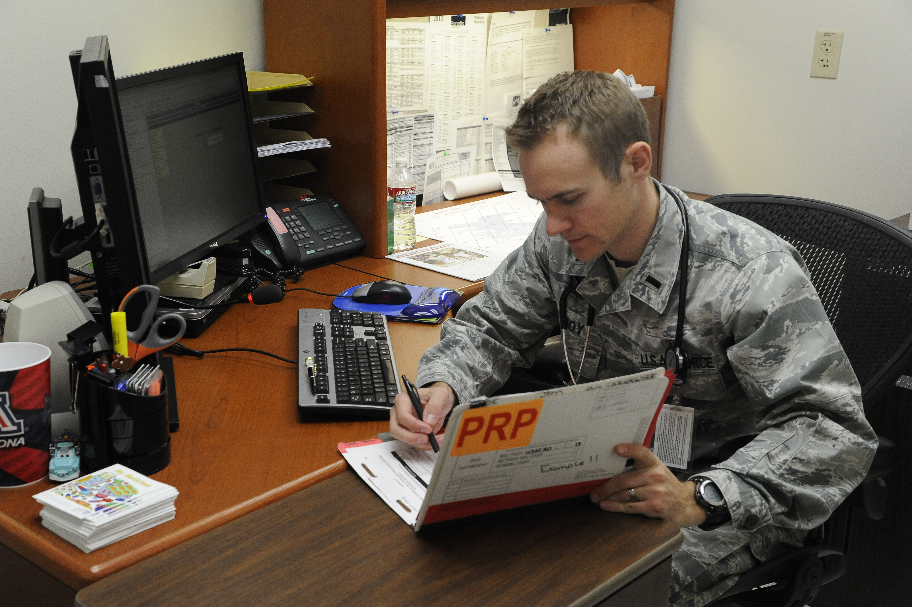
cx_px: 456
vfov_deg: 28.0
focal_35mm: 48
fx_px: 1215
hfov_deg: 41.1
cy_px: 304
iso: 3200
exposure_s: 1/160
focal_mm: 48
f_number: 6.3
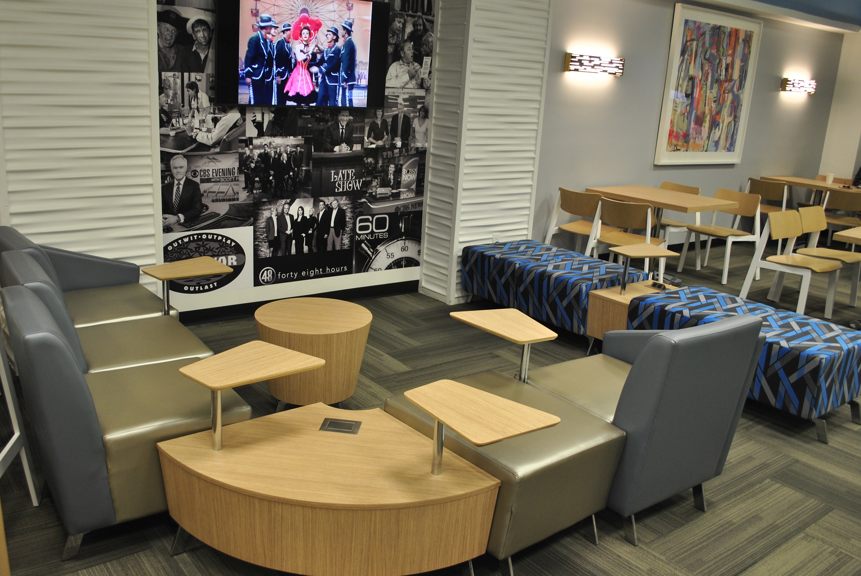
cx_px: 397
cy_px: 298
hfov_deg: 61.8
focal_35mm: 30
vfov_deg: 43.7
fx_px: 718
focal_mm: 18
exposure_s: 1/20
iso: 200
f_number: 3.5
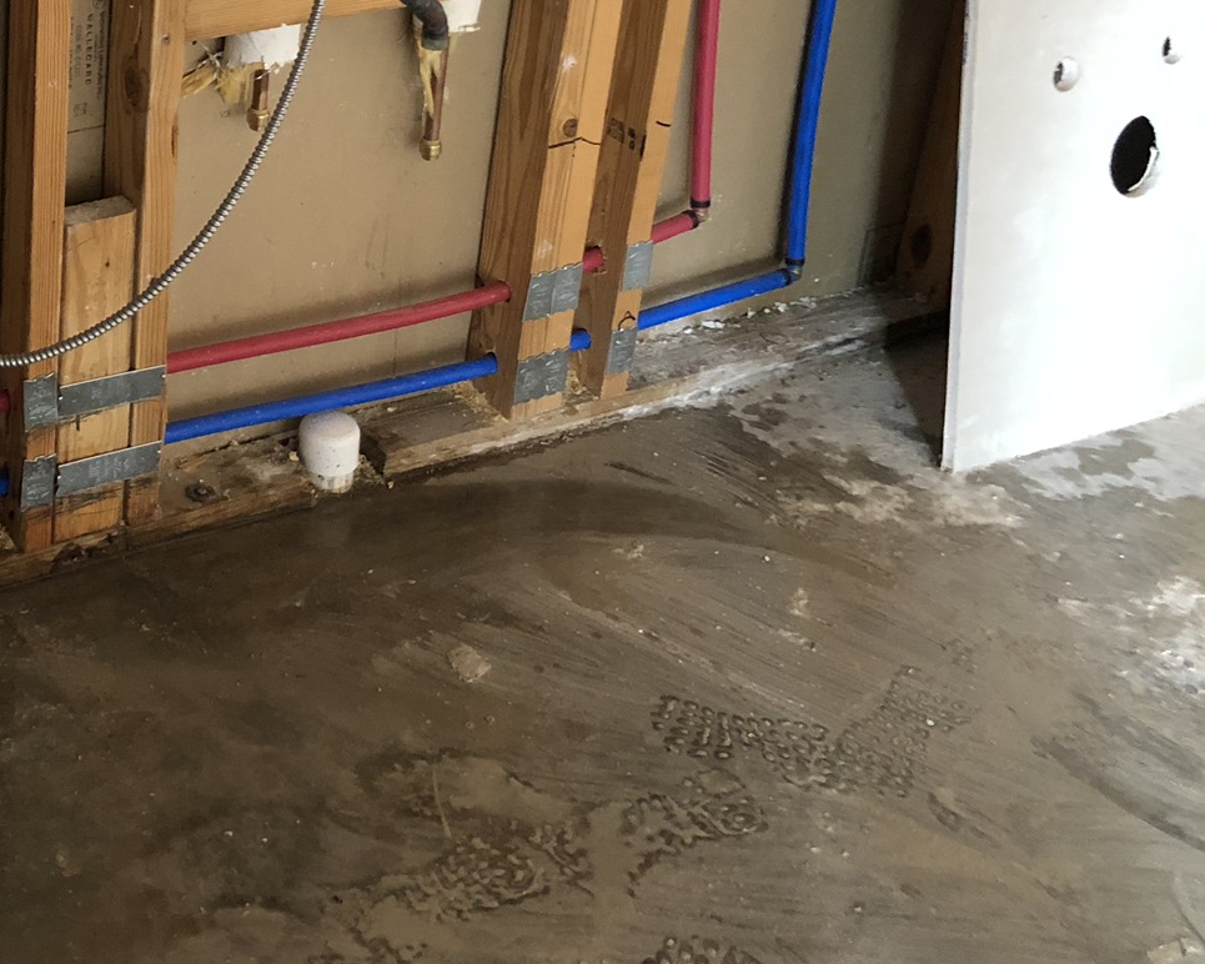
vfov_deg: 25.3
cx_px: 7
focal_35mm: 58
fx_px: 2068
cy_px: 70
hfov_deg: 30.3
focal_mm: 4
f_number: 1.8
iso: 100
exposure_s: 1/9
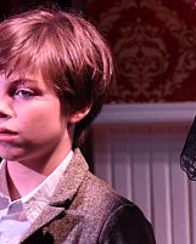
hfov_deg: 3.2
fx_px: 3471
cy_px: -5
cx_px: -265
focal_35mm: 479
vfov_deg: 4.0
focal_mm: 80
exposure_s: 1/160
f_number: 2.8
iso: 800
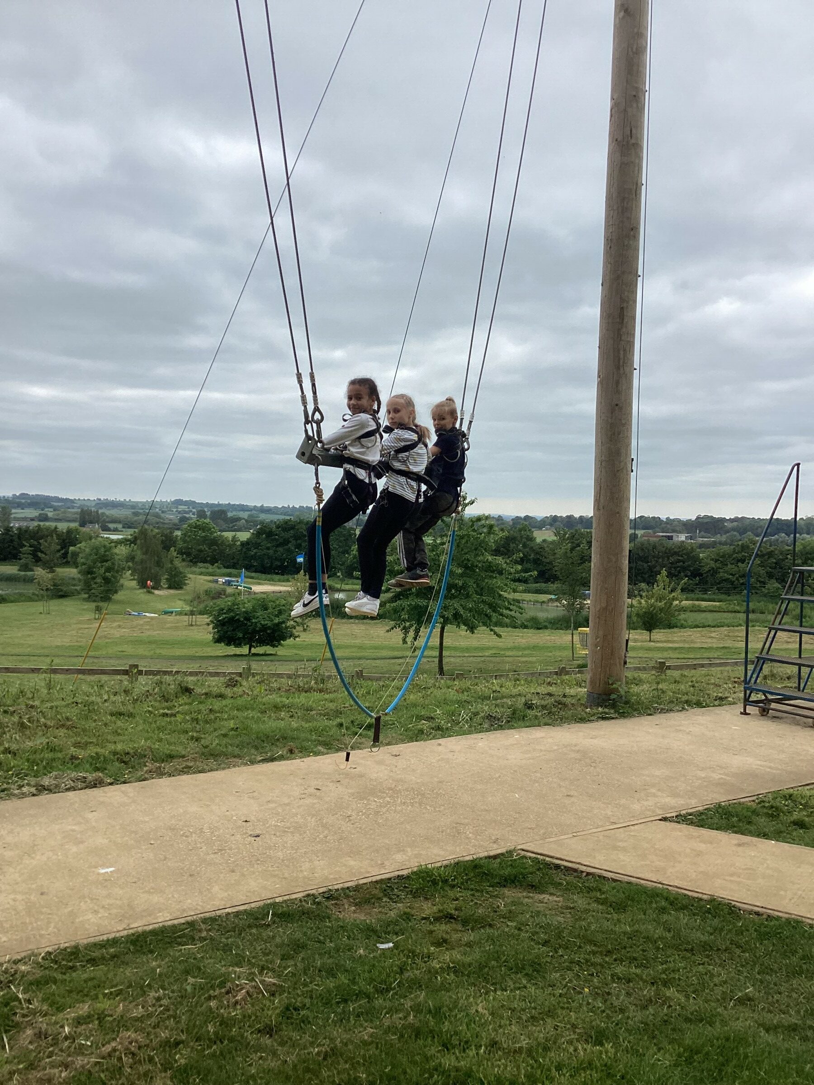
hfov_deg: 45.4
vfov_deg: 58.4
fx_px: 972
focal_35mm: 31
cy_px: 542
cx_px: 407
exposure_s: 1/1148
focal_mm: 3.3
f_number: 2.4
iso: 25
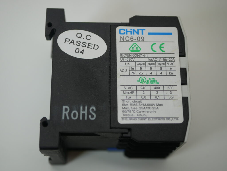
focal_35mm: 60
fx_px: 394
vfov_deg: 24.4
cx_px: 114
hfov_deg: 32.2
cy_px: 86
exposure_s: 1/125
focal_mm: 30
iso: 200
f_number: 3.2
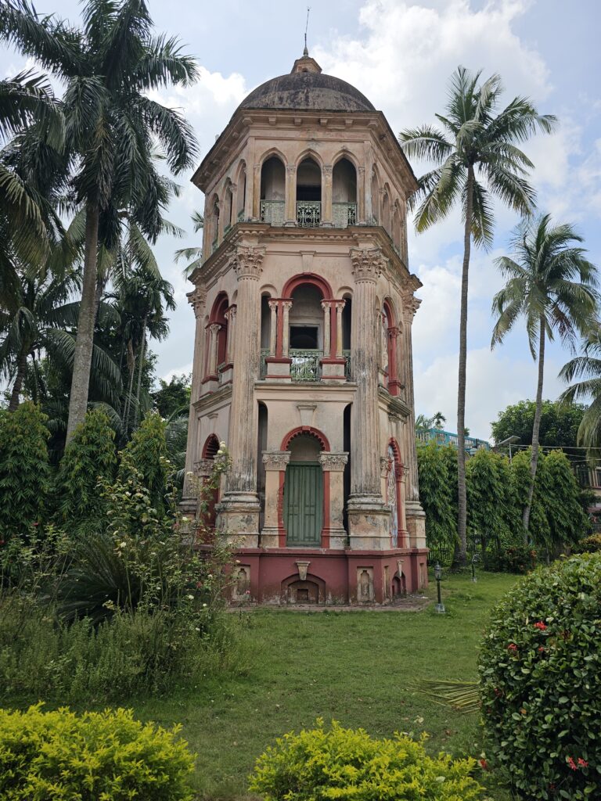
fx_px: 532
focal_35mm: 23
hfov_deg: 58.9
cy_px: 400
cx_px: 300
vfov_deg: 73.9
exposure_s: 1/677
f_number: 1.7
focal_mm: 6.3
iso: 10
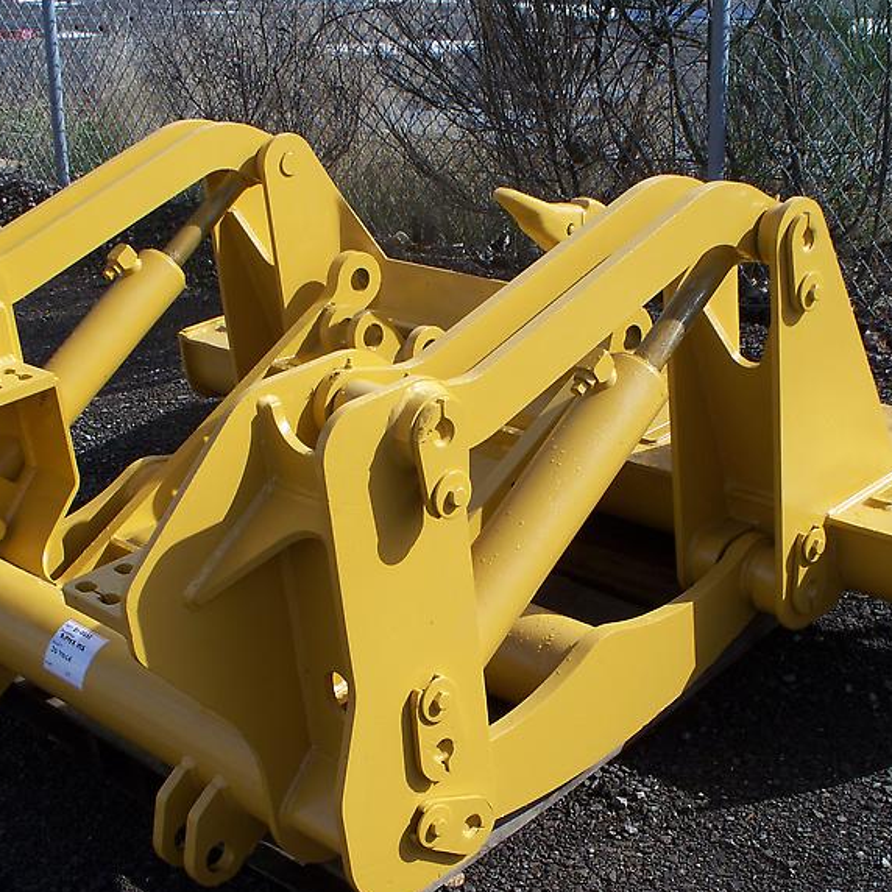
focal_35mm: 57
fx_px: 1662
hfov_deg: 30.0
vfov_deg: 30.0
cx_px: 474
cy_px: 515
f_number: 5
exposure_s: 1/400
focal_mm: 7.54
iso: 64
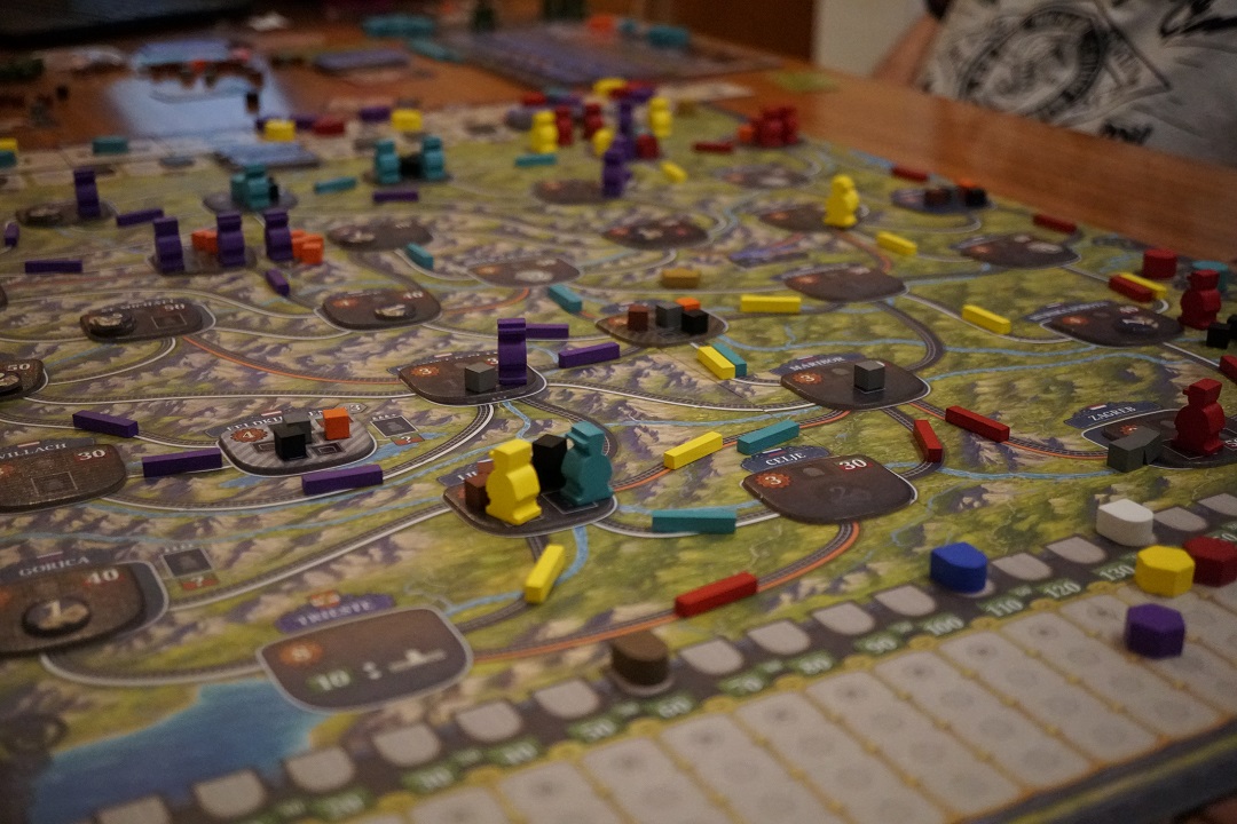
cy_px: 412
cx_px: 618
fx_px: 1546
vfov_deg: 29.9
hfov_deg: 43.6
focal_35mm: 45
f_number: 3.5
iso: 6400
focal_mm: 30
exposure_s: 1/160
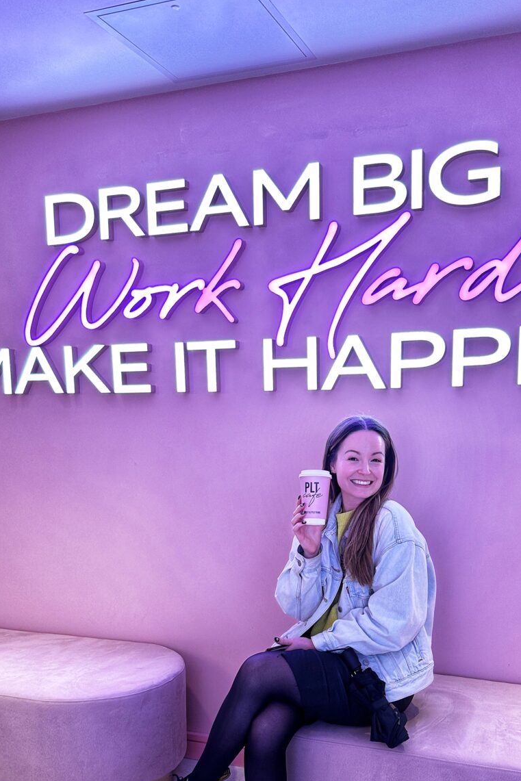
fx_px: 760
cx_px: 310
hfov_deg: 37.7
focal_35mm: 35
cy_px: 524
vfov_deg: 53.3
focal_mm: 6.86
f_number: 1.78
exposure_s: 1/100
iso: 100
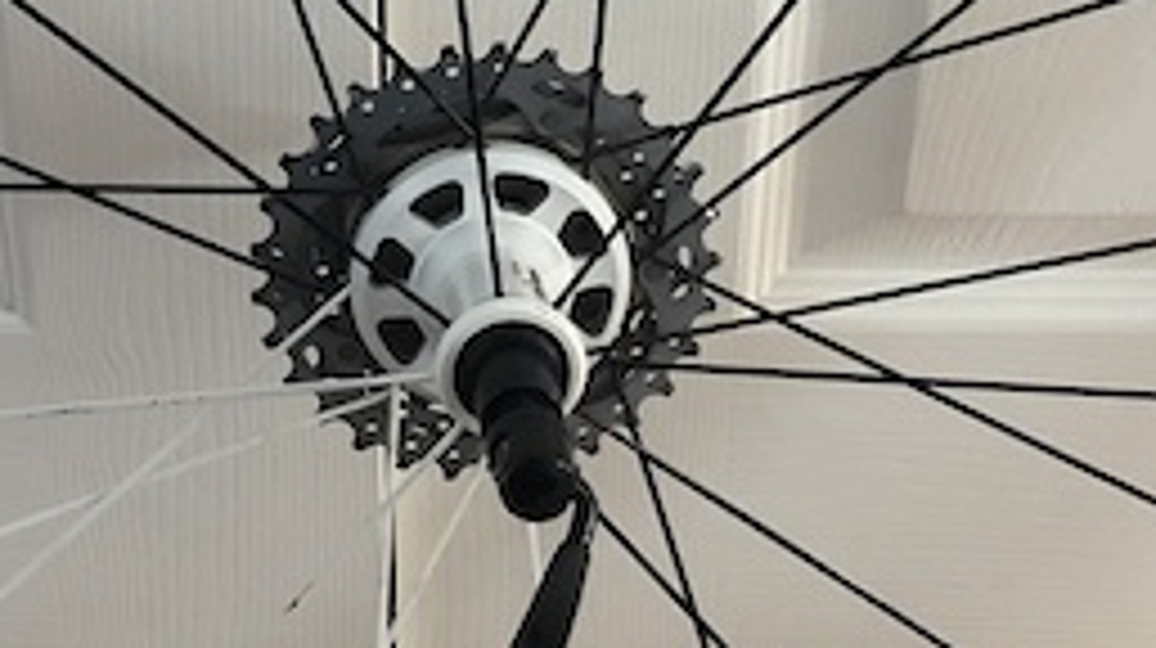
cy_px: 117
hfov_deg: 22.4
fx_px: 2909
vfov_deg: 12.6
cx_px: 387
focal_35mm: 95
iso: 50
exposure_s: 1/15
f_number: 1.8
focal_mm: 3.99
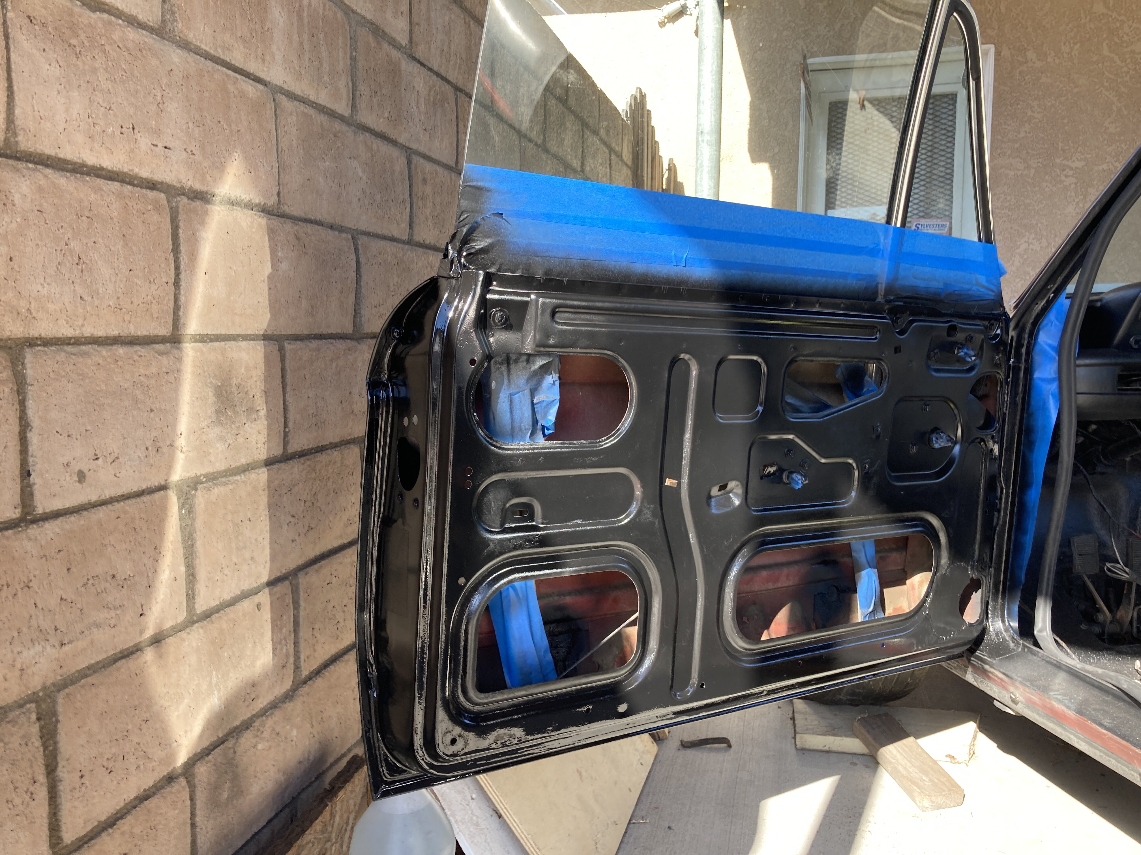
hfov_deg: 63.4
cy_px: 428
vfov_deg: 49.7
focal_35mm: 28
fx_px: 923
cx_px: 570
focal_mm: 3.99
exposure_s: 1/139
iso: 20
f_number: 1.8
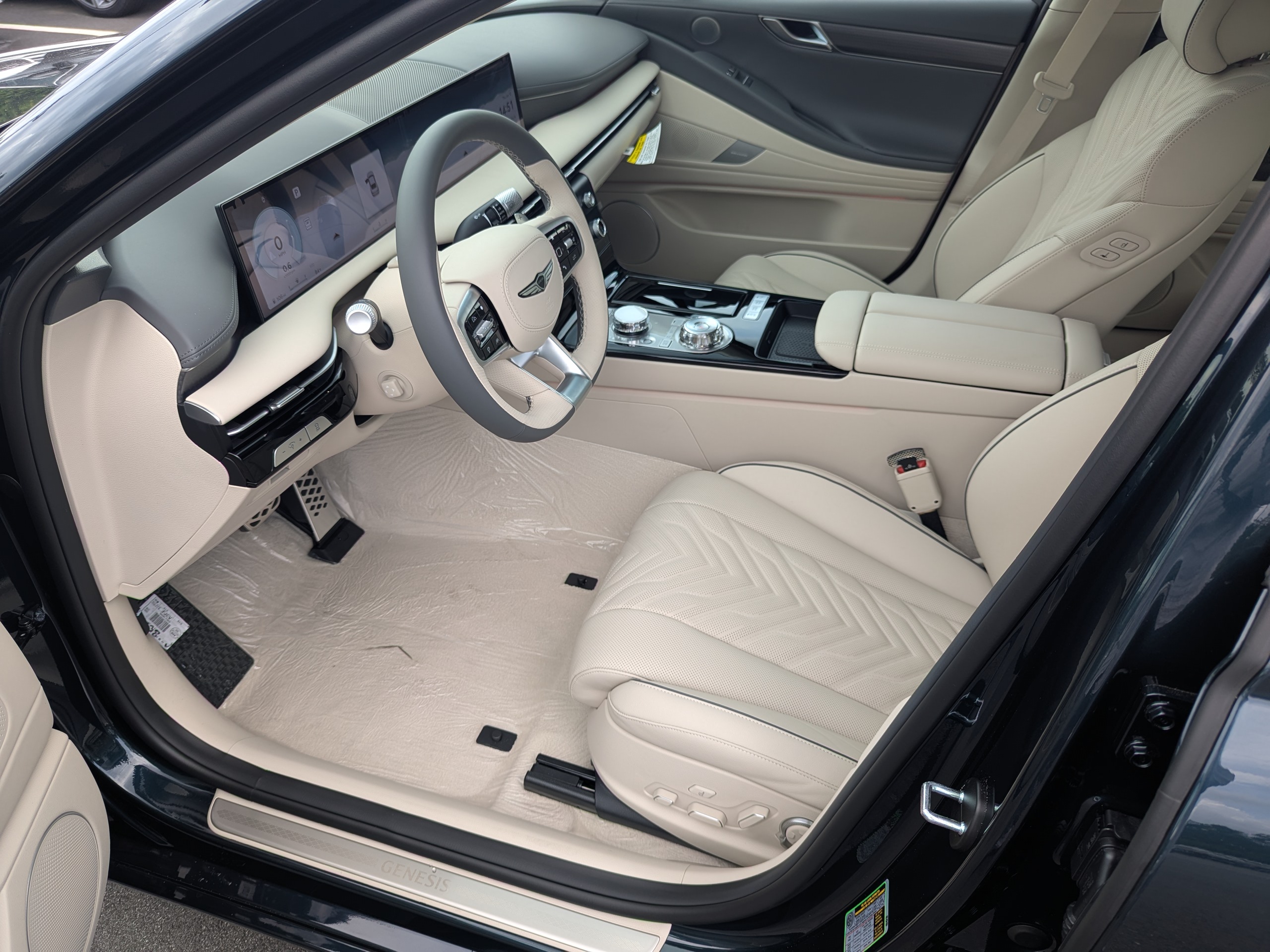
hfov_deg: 71.6
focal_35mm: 24
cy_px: 476
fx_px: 881
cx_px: 635
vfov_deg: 56.8
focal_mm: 6.81
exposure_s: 1/376
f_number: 1.85
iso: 41
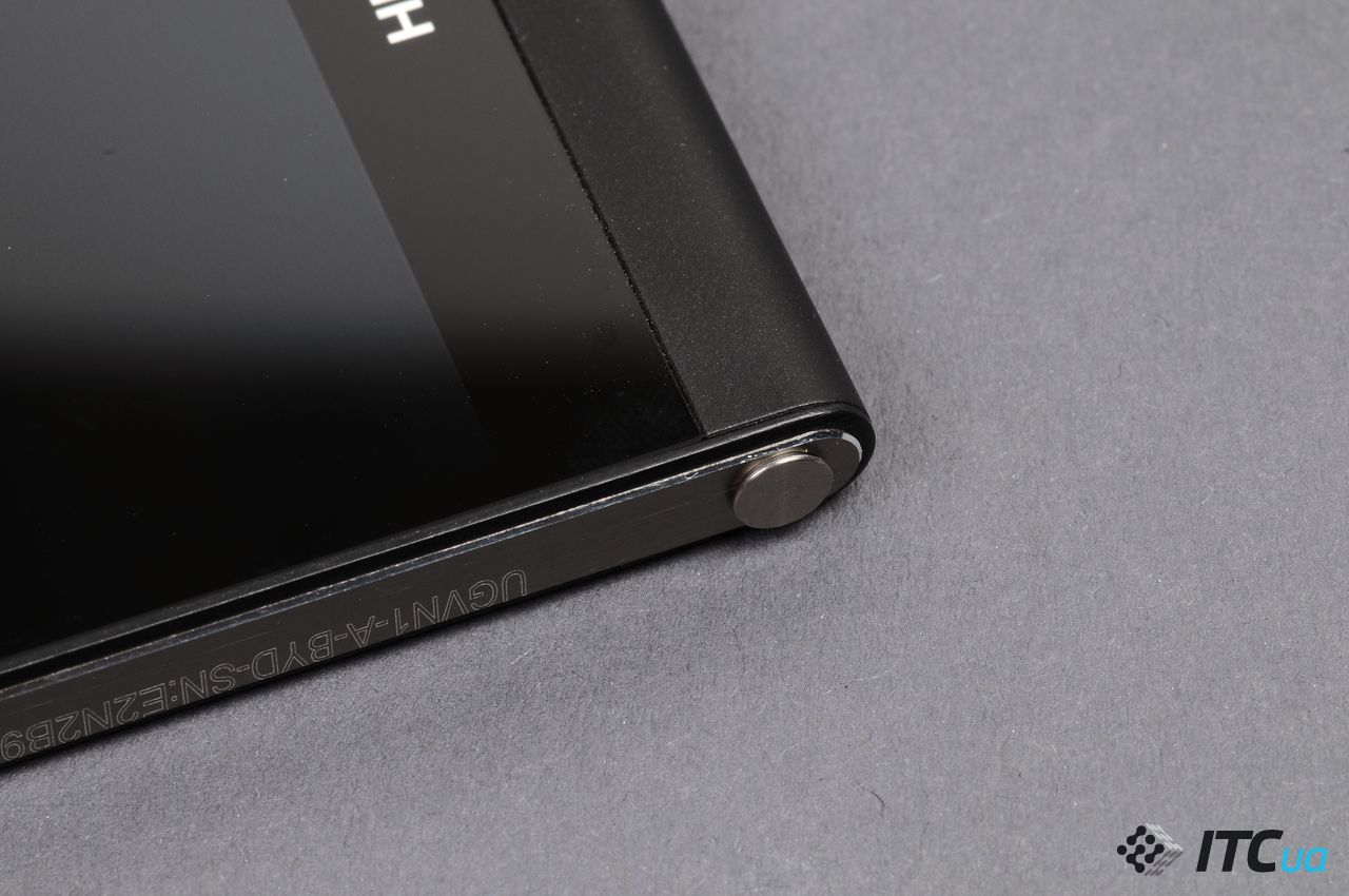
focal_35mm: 158
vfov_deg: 8.7
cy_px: 448
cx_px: 674
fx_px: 5894
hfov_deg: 13.1
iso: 200
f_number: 20
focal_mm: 105
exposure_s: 1/80
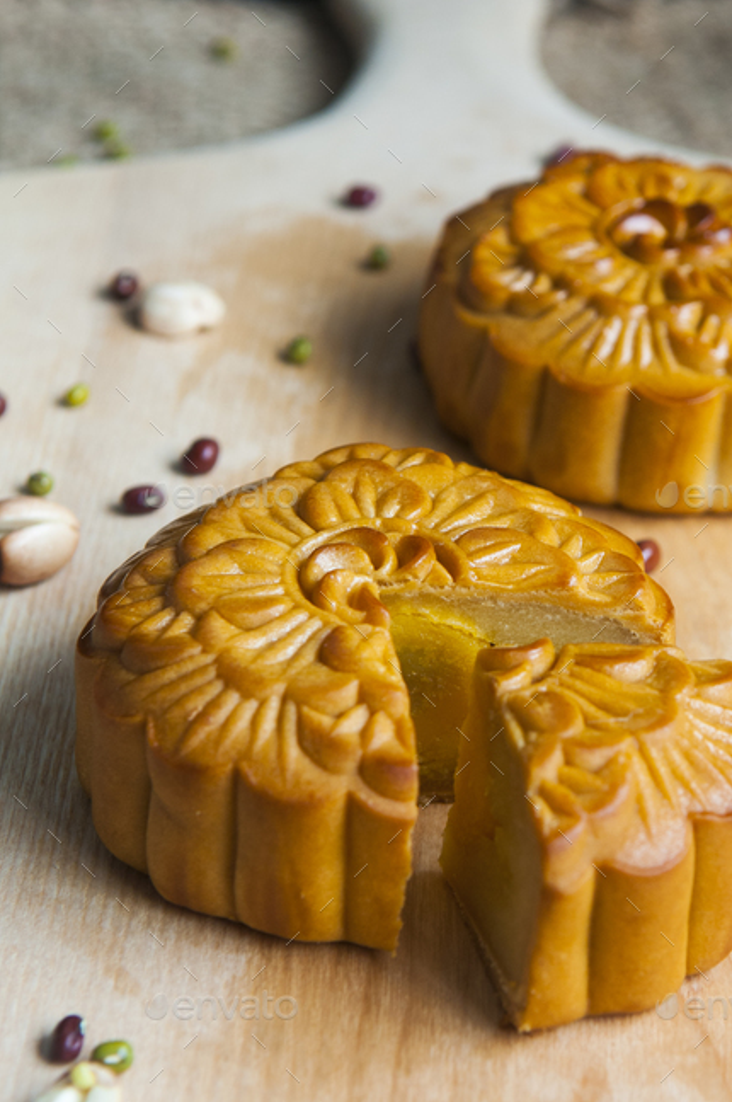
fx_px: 2833
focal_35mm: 93
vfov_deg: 22.0
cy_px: 485
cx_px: 472
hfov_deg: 14.7
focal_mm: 45
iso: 160
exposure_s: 1/100
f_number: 4
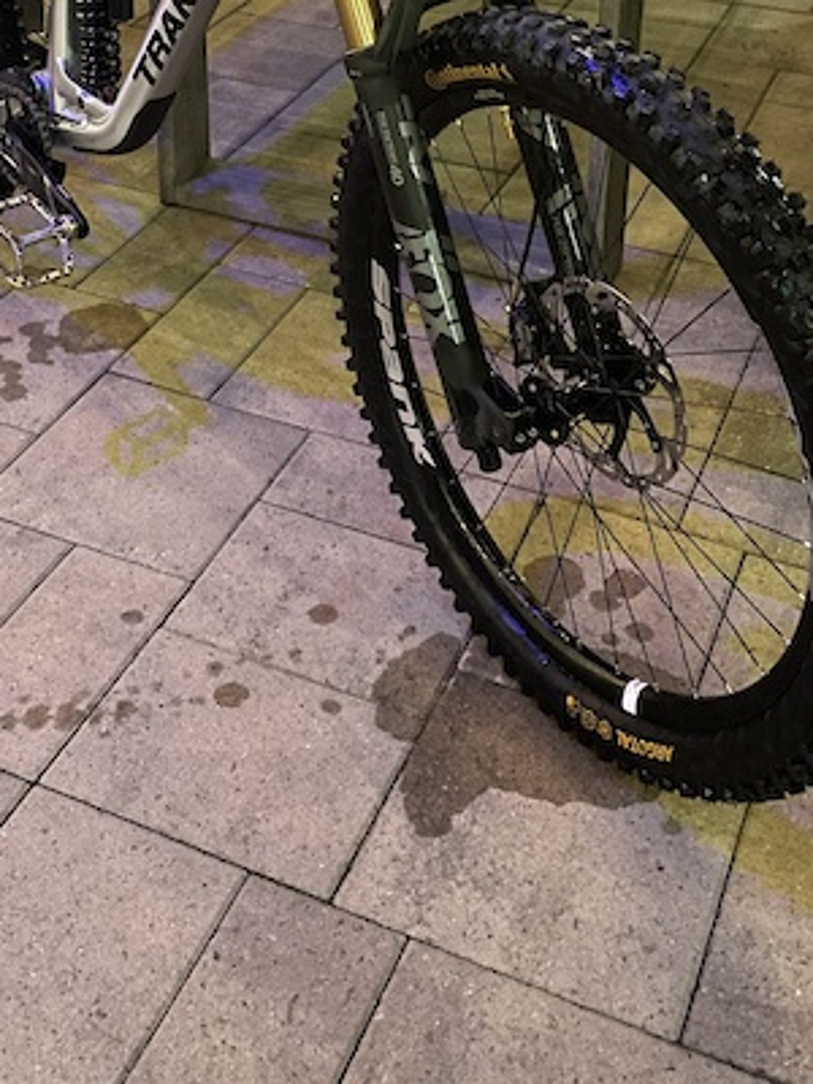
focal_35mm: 52
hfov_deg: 28.0
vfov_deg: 34.7
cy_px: 108
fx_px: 1628
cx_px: 314
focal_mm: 4.2
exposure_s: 1/9
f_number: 1.6
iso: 500
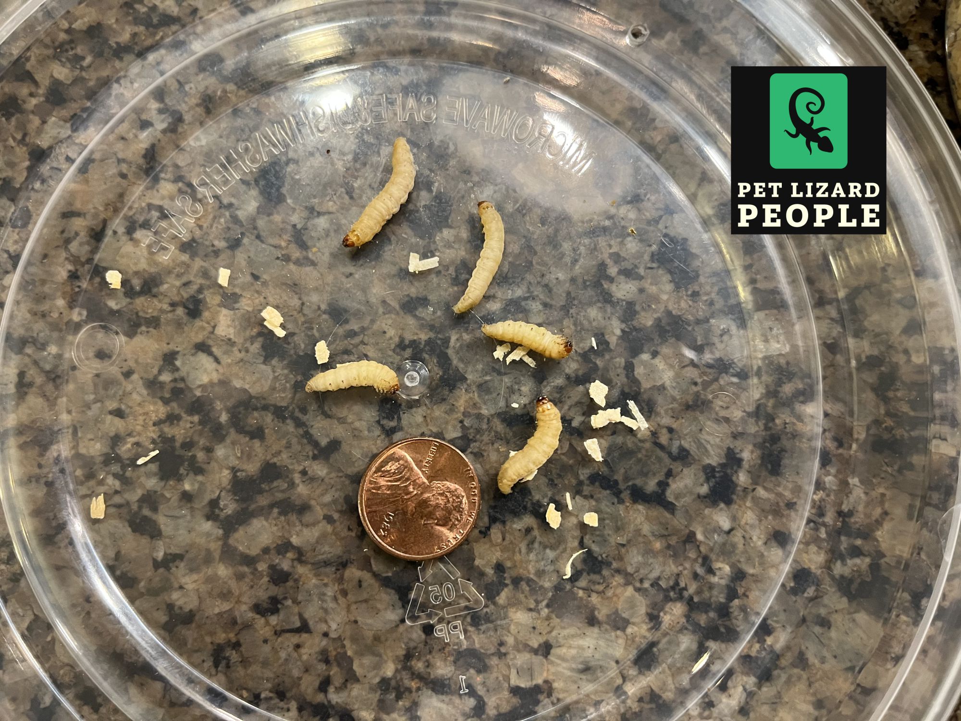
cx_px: 480
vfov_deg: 53.1
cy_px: 360
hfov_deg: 67.3
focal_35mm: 26
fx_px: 722
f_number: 1.6
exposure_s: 1/60
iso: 250
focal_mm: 5.1
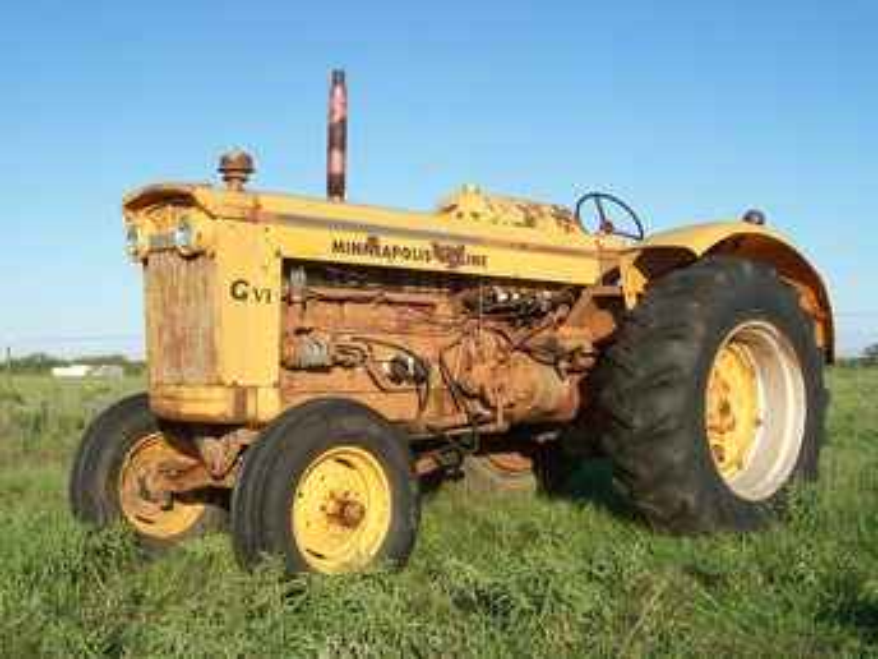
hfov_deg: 42.1
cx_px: 439
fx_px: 1141
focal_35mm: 45
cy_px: 330
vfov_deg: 32.2
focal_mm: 7.6
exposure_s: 1/363
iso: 80
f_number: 5.4
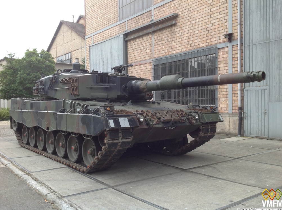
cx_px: 139
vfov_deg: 39.5
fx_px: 293
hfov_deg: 51.4
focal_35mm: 36
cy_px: 104
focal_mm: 4.28
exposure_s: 1/438
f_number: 2.4
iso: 50
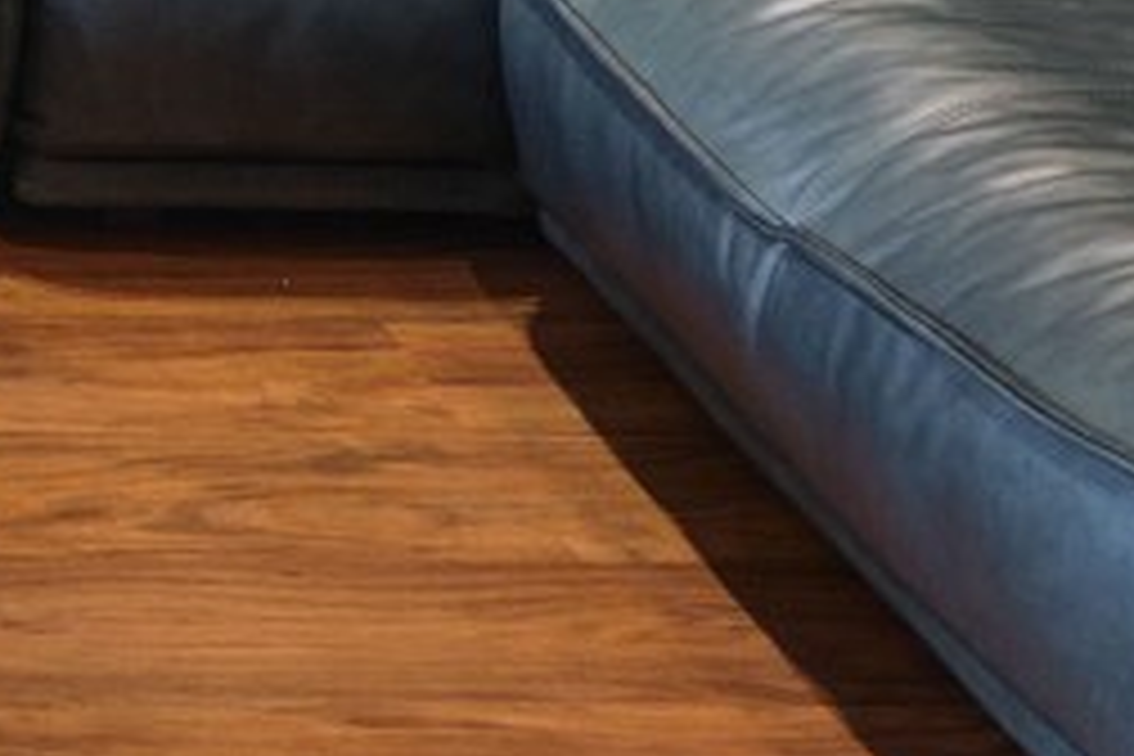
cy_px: -1150
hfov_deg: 14.3
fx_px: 3843
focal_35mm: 122
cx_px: -1071
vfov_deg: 9.7
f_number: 4
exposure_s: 1/30
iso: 640
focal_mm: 16
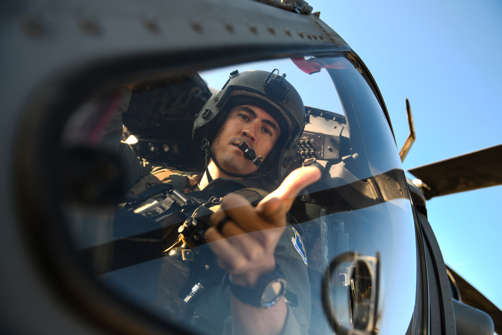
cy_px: 163
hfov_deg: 71.5
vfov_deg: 51.3
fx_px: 349
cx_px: 255
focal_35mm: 25
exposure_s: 1/125
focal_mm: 24
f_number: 2.8
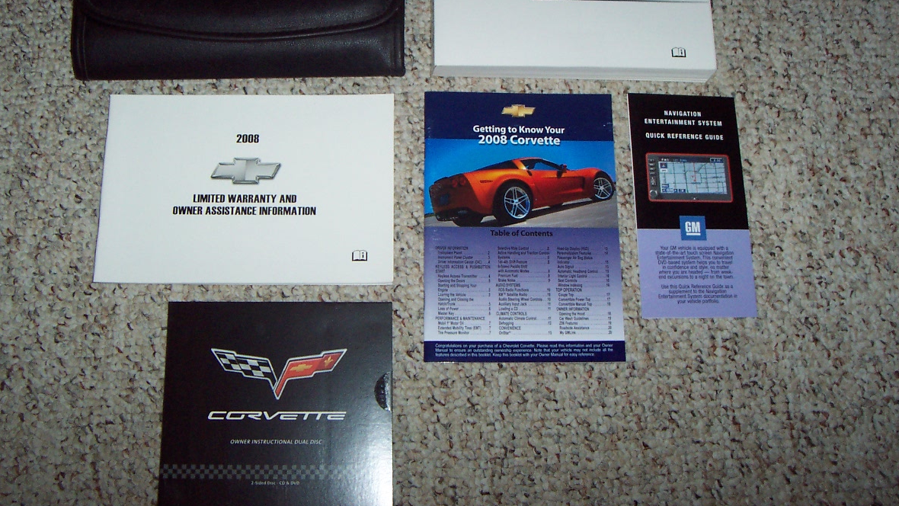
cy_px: 194
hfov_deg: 49.4
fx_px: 977
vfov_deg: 28.9
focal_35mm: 41
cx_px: 443
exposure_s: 1/60
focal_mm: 5.6
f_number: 2.8
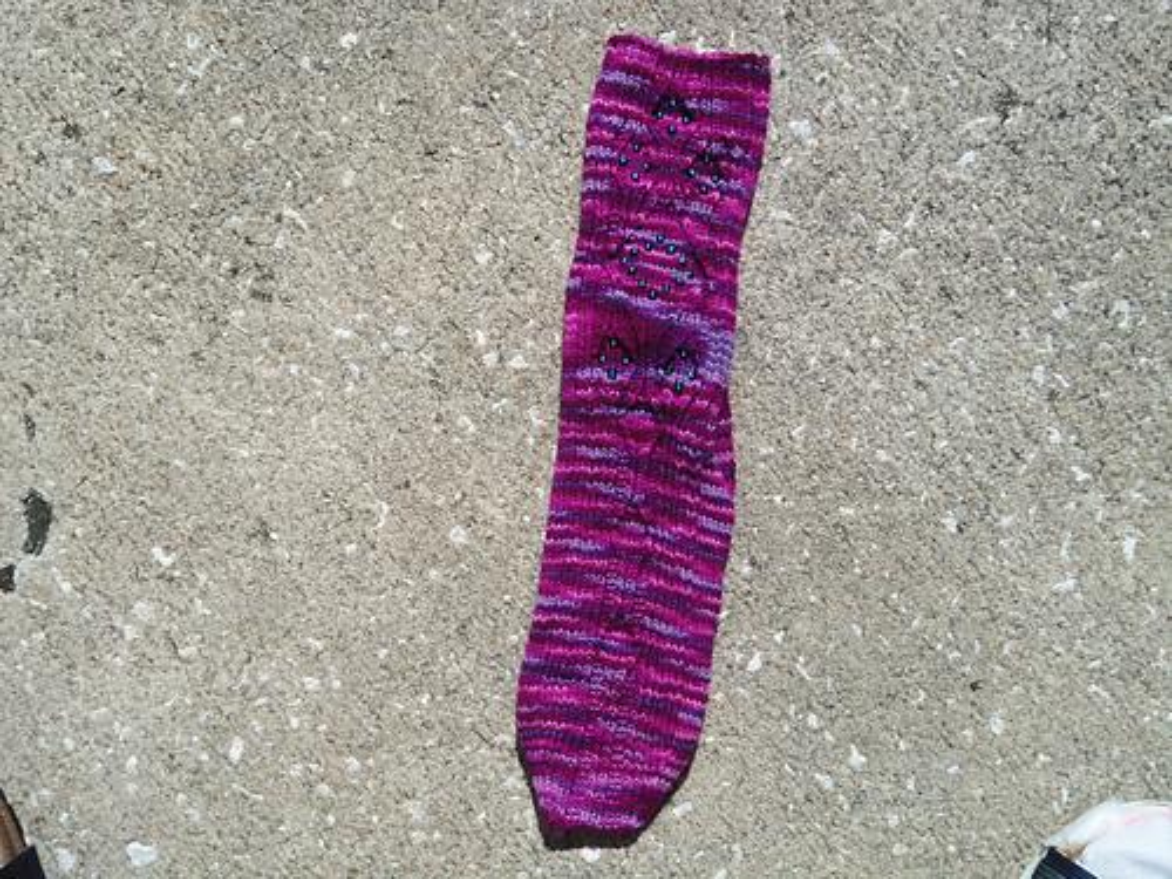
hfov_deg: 31.2
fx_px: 2099
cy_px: 440
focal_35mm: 62
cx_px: 586
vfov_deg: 23.7
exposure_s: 1/100
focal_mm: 10.9
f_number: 13.2
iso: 64
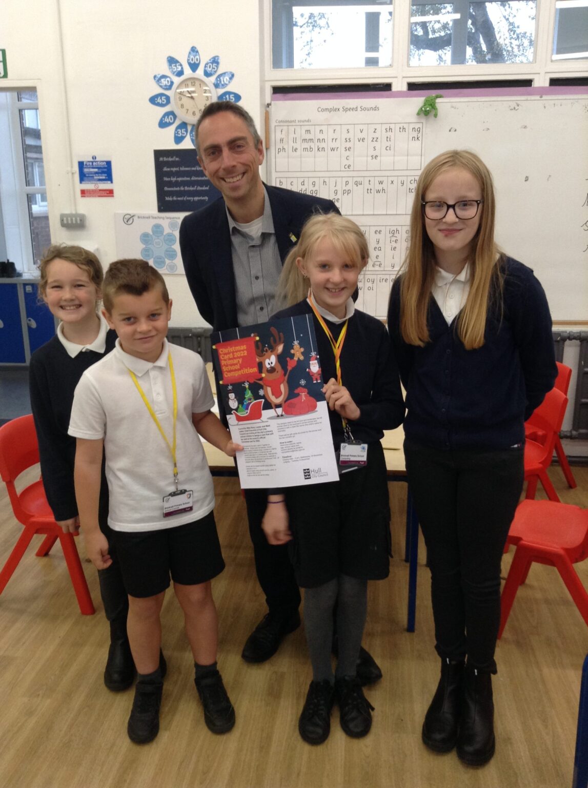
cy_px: 394
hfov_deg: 42.8
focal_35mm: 33
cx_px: 294
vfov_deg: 55.4
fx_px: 749
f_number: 2.4
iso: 64
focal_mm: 3.3
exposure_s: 1/24
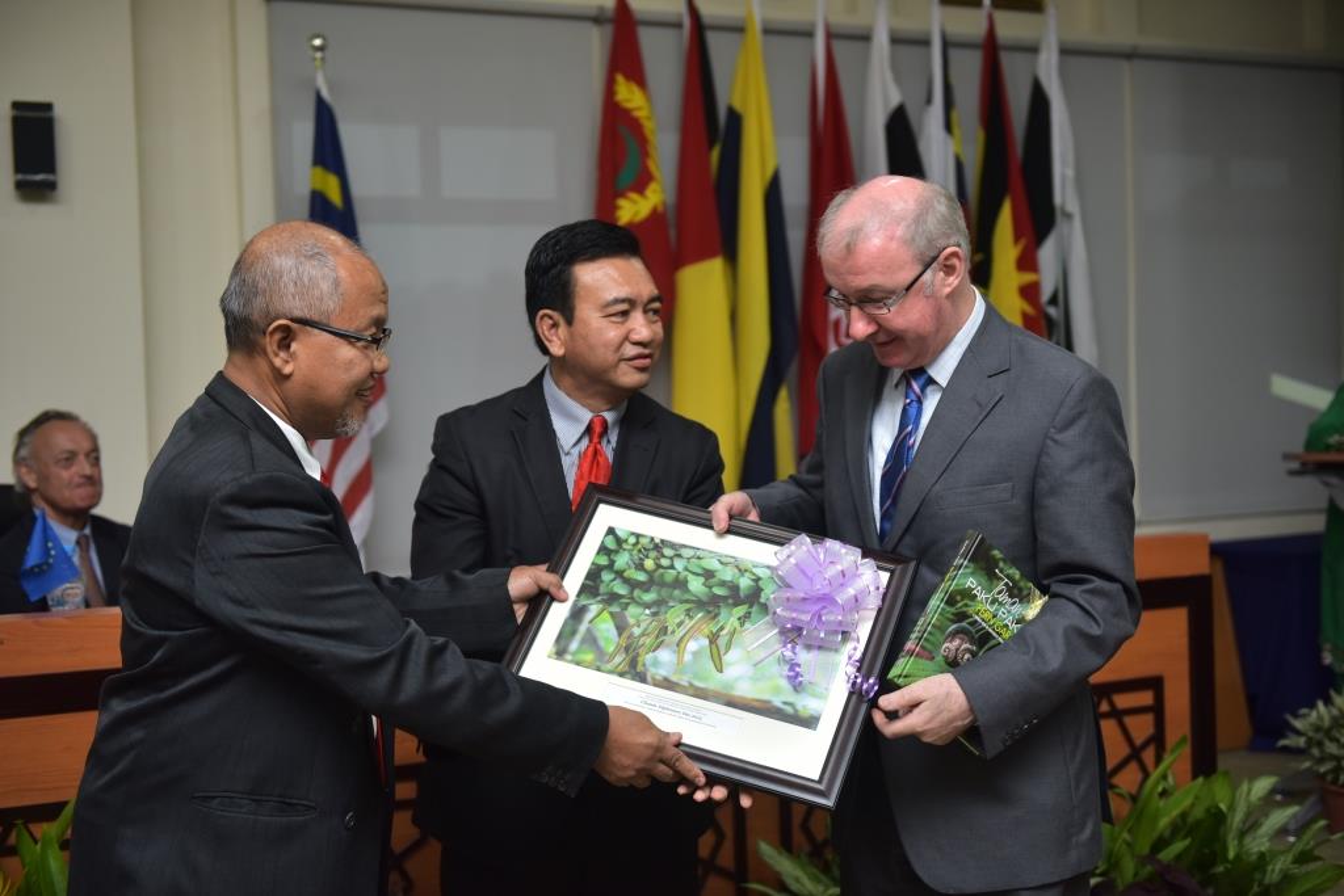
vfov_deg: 28.1
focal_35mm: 48
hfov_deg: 41.1
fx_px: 1792
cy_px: 448
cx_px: 672
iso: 400
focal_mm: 48
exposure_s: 1/200
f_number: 3.2
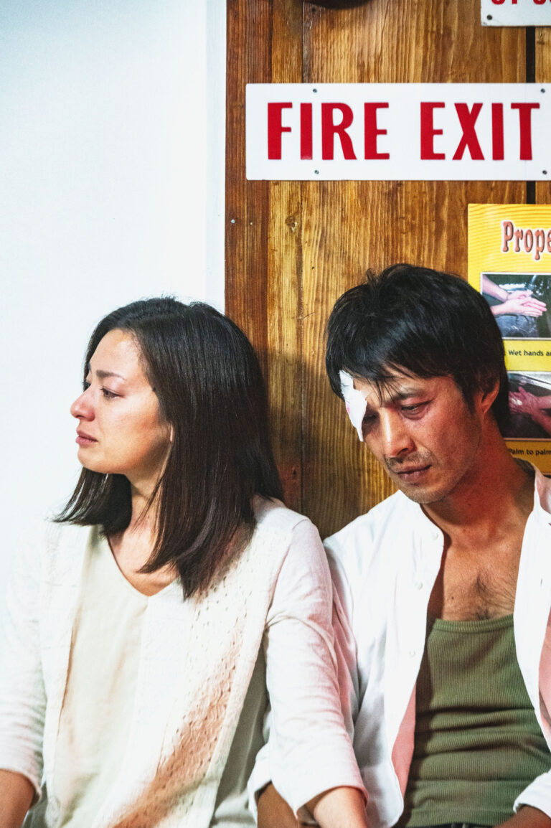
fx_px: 3448
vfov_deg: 13.7
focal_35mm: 150
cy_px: 414
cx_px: 276
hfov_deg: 9.1
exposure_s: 1/80
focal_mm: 150
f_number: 5.6
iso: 6400
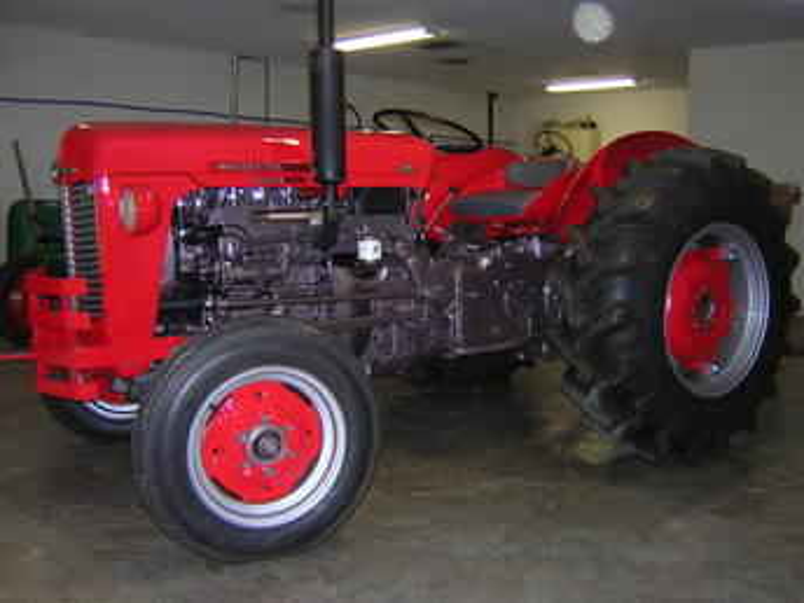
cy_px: 302
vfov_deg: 39.7
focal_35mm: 36
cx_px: 402
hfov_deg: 51.4
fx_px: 836
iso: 400
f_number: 2.6
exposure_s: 1/60.1
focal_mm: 4.7
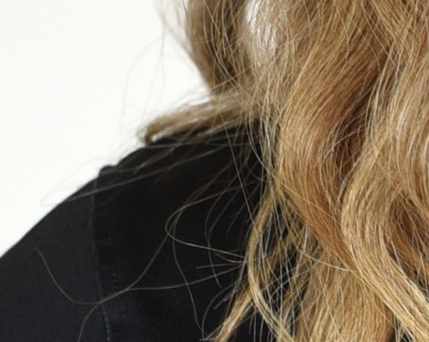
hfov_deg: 2.9
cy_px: 319
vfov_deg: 2.4
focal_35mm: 657
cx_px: 697
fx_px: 8338
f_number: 4
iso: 200
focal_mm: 70
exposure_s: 1/200
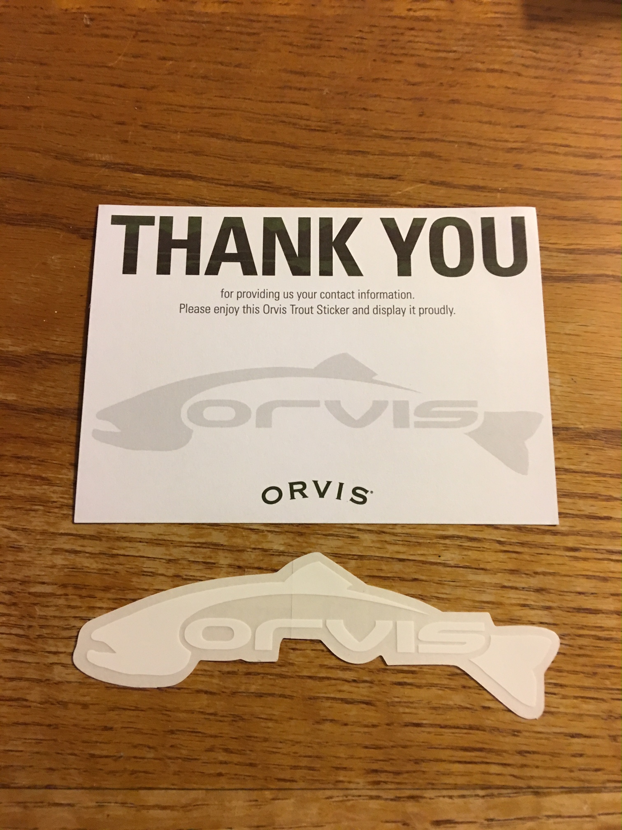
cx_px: 311
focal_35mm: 29
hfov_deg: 48.2
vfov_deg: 61.7
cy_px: 415
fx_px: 695
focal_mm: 4.15
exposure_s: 1/10
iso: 80
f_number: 2.2
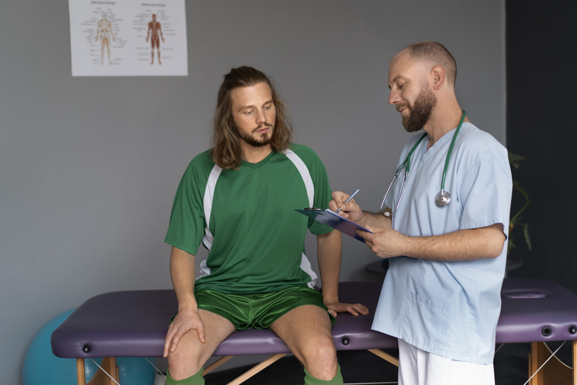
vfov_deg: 24.6
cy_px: 192
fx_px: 881
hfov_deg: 36.2
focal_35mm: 55
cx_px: 288
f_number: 2.5
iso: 125
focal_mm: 55
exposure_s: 1/160
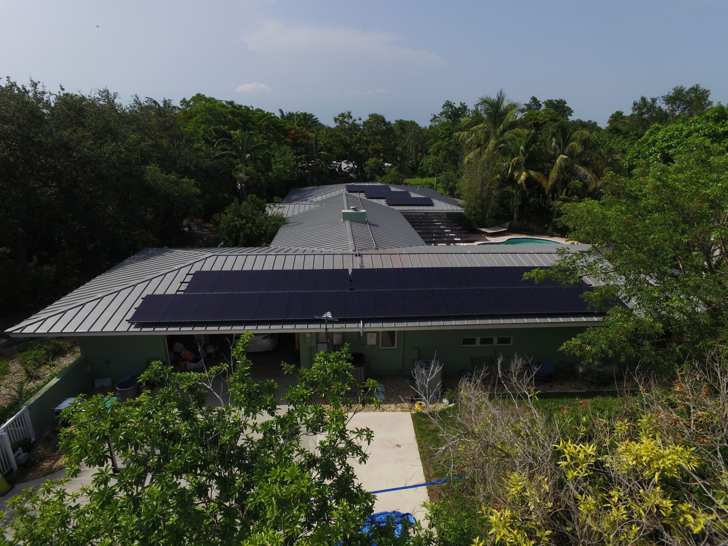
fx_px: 421
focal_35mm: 20
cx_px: 364
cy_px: 273
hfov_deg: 81.7
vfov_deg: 66.0
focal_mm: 3.61
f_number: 2.8
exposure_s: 1/1590
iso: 100
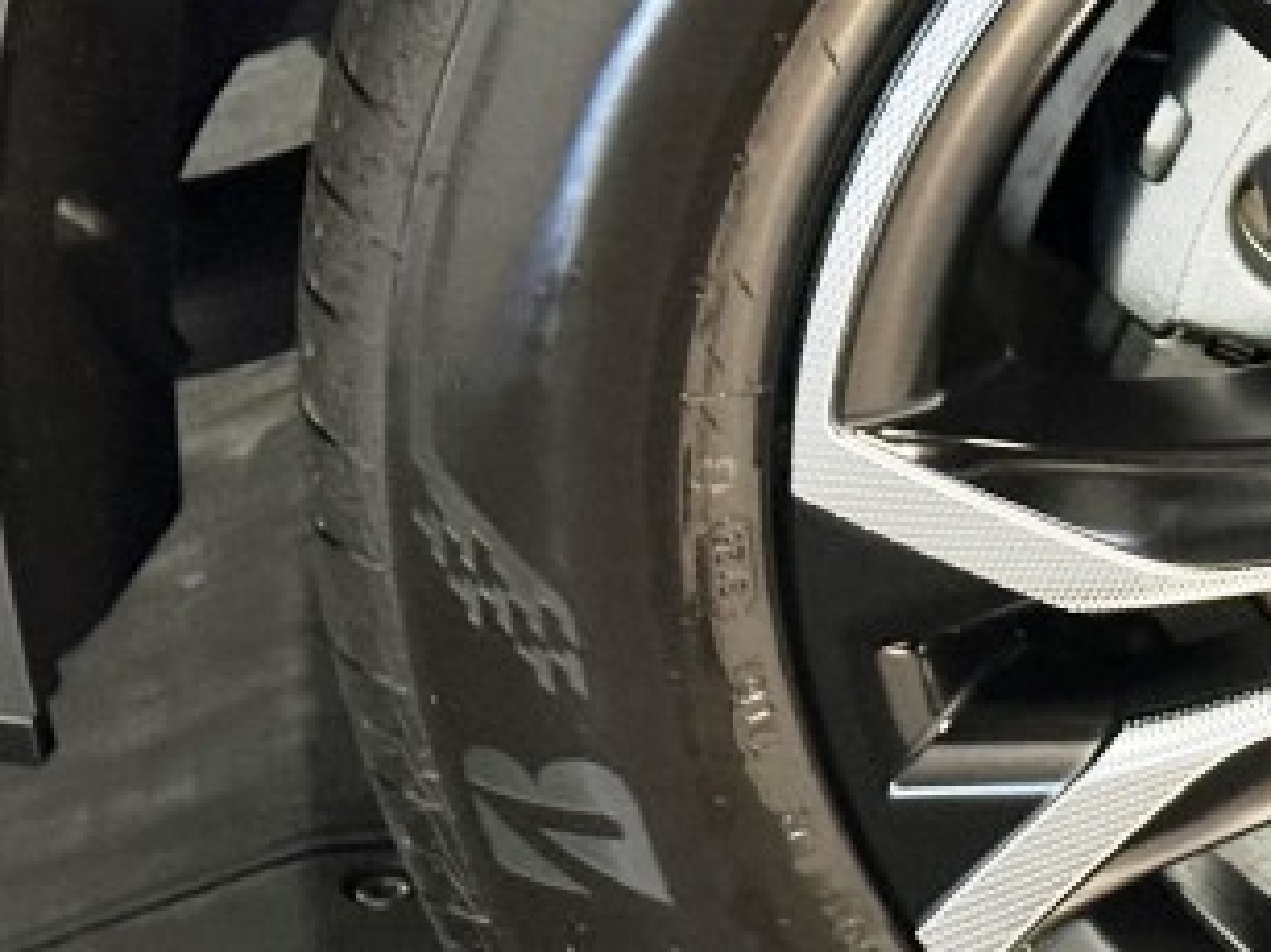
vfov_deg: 9.3
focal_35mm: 160
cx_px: 1656
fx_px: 5872
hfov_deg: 12.0
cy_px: 356
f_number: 1.78
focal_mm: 6.86
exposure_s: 1/24
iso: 640
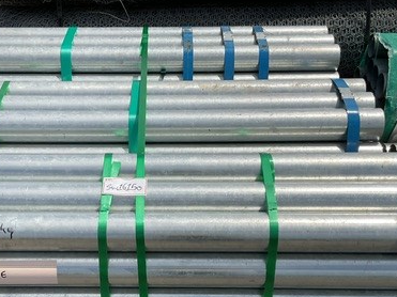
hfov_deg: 38.0
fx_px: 573
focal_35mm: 50
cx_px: 155
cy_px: 224
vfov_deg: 28.6
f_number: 1.8
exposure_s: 1/4405
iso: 16
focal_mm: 3
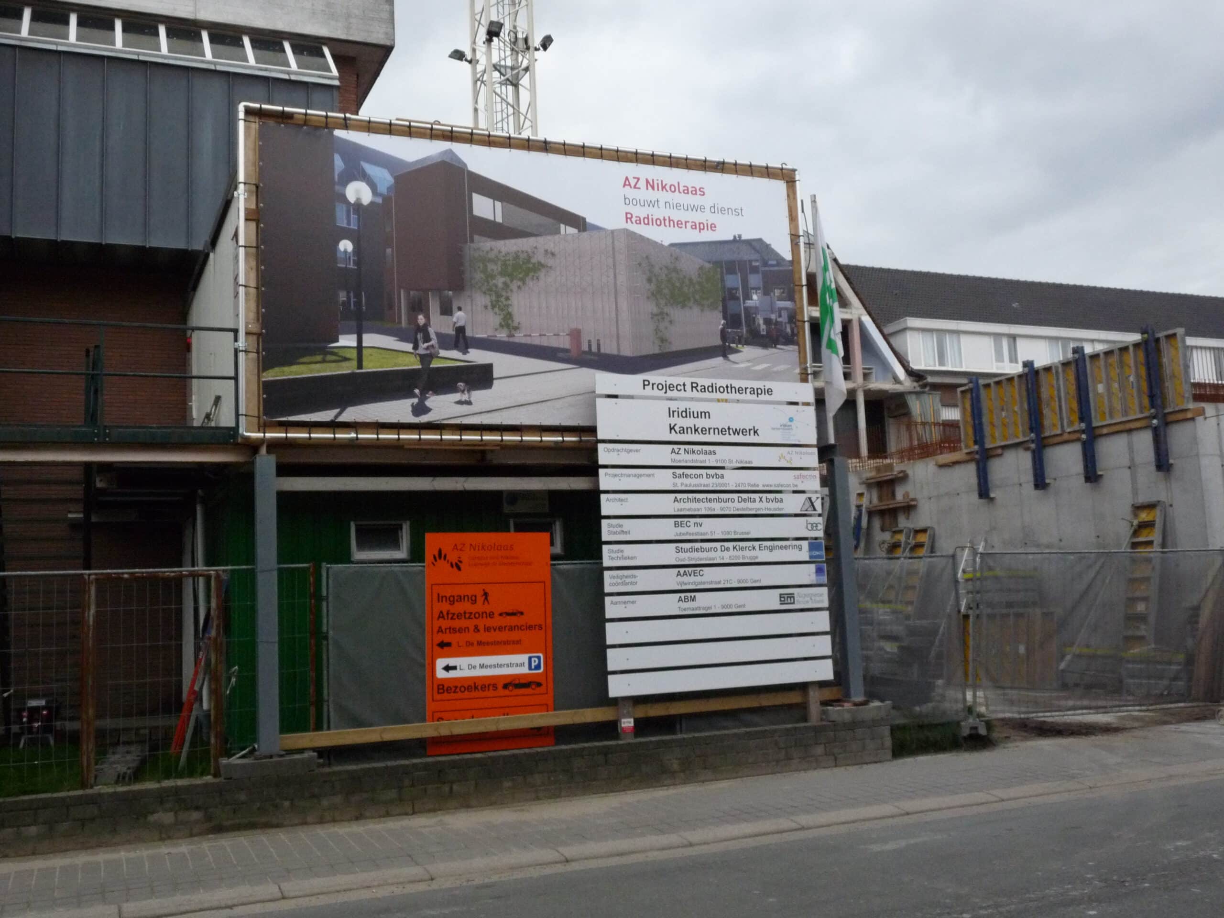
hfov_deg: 55.4
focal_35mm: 33
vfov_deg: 42.9
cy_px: 459
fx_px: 1167
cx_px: 612
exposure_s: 1/500
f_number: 3
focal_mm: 5.9
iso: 400
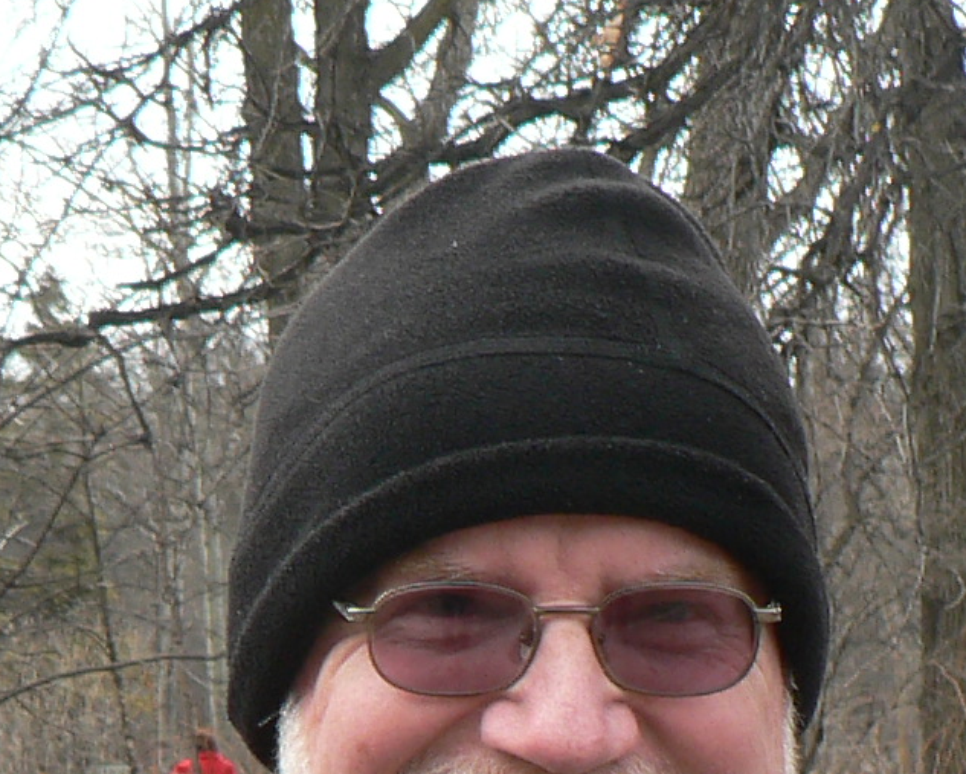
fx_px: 6207
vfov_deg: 7.0
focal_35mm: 217
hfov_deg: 8.9
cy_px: 1322
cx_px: 597
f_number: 3.6
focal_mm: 9.2
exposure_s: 1/80
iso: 80
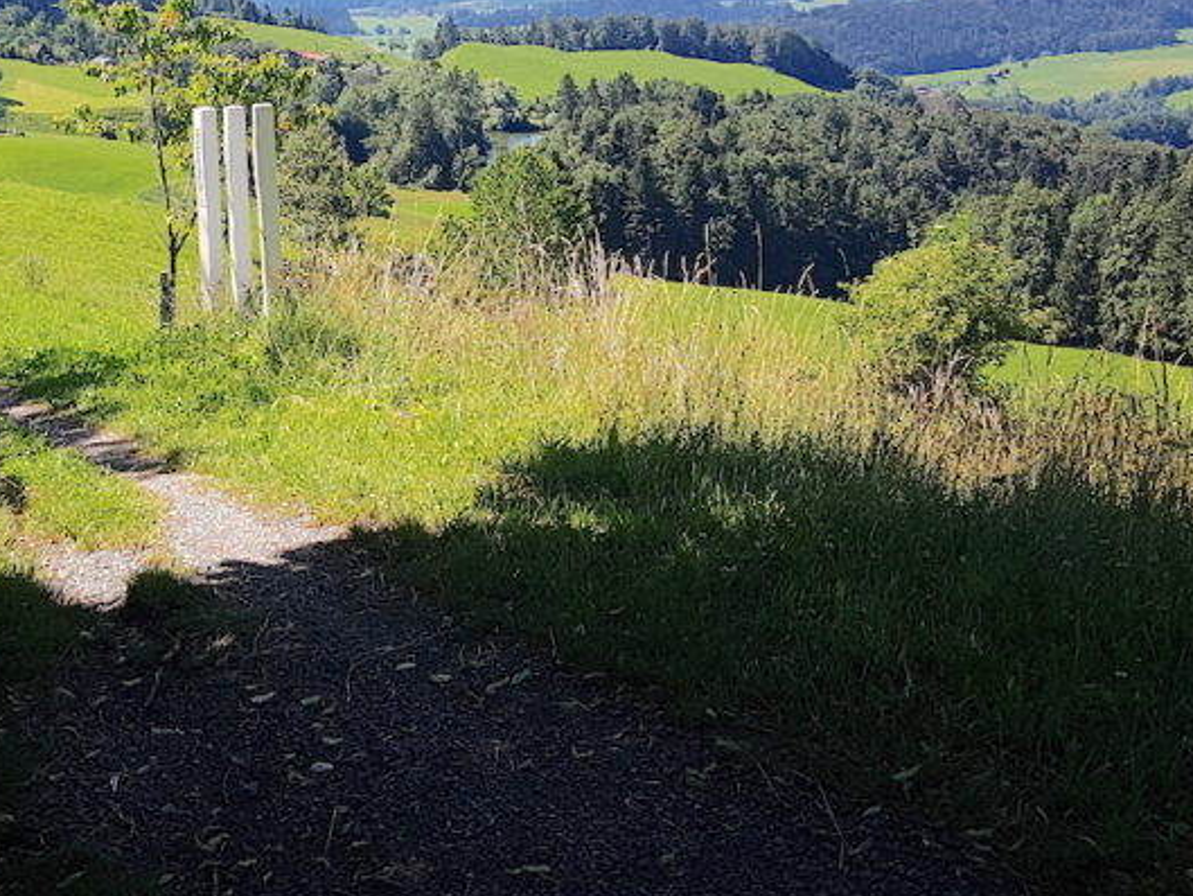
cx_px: 350
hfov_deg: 33.9
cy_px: 73
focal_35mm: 56
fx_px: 1930
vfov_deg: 25.2
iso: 50
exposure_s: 1/1272
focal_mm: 4.2
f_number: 1.7
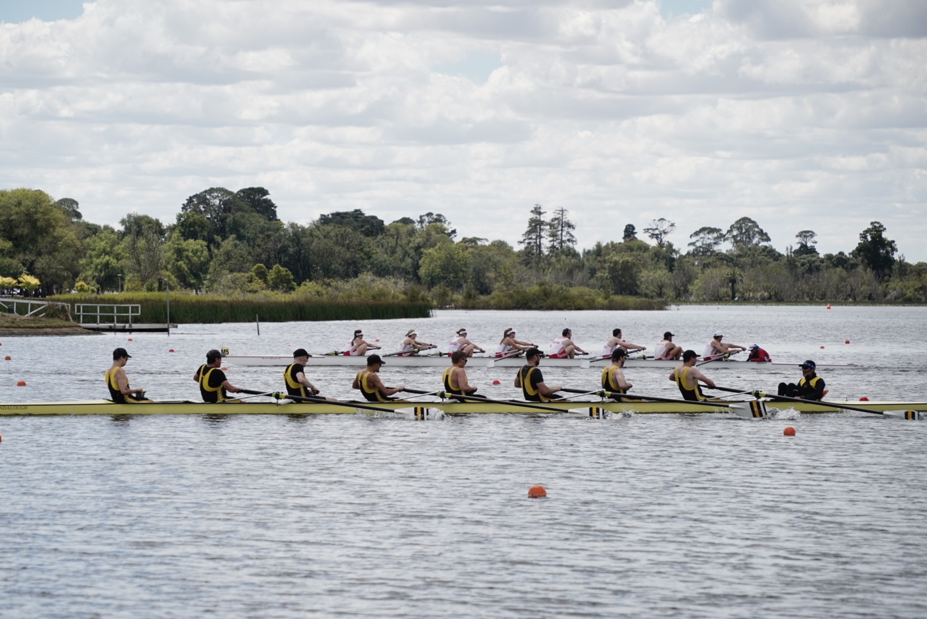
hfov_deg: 13.0
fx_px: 4071
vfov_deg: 8.7
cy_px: 341
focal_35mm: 158
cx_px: 403
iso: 320
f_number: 5
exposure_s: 1/2500
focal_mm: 137
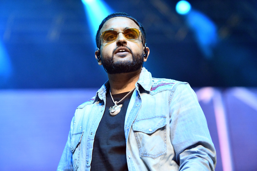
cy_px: 86
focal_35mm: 135
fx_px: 964
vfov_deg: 10.2
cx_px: 128
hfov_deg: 15.2
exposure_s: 1/800
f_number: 3.2
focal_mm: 135
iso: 6400
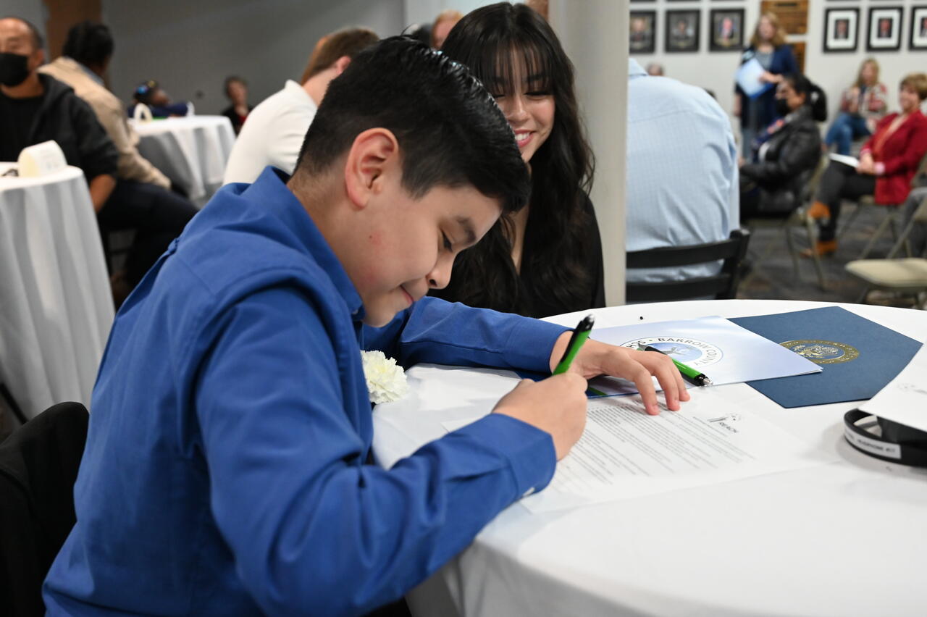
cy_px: 308
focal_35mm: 40
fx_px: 1029
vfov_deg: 33.4
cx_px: 464
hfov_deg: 48.5
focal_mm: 40
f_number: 4
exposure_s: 1/100
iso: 3200
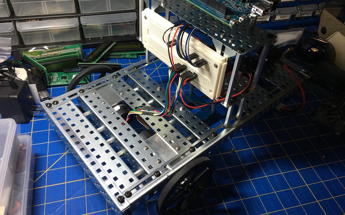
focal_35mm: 31
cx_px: 173
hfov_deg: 61.2
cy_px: 95
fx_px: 291
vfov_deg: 40.5
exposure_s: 1/30
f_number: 2.2
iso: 40
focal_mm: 4.15
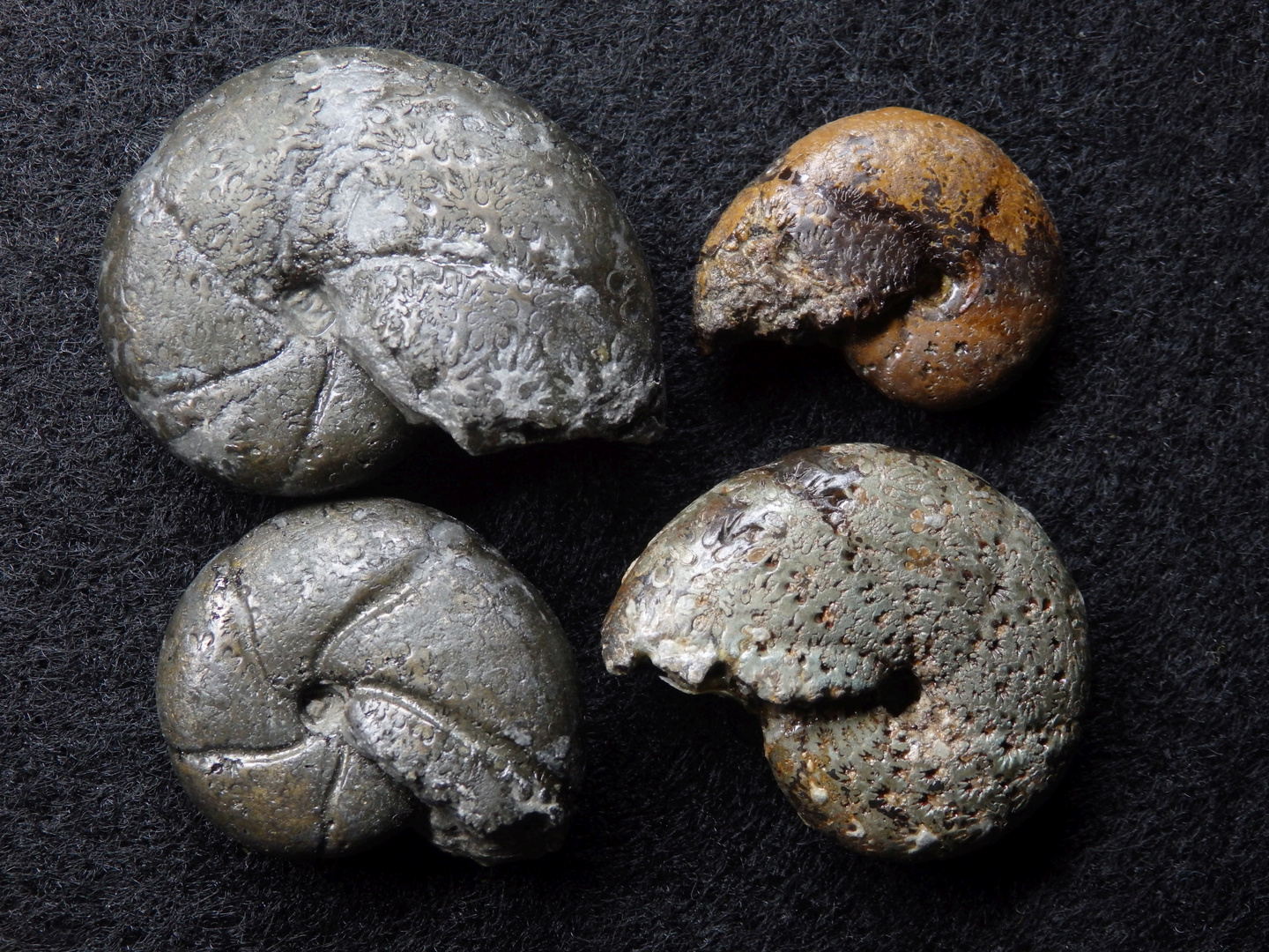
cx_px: 634
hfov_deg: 29.4
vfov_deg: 22.3
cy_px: 476
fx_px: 2420
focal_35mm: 66
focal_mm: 11.9
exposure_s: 1/100
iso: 320
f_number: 4.4
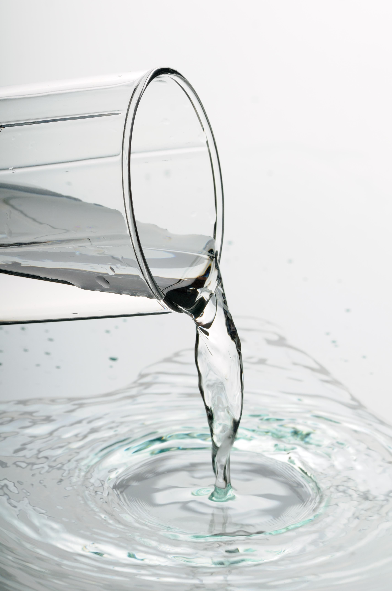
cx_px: 196
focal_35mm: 158
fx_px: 2579
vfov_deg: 13.1
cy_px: 296
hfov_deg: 8.7
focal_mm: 105
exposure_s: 1/250
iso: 200
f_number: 18
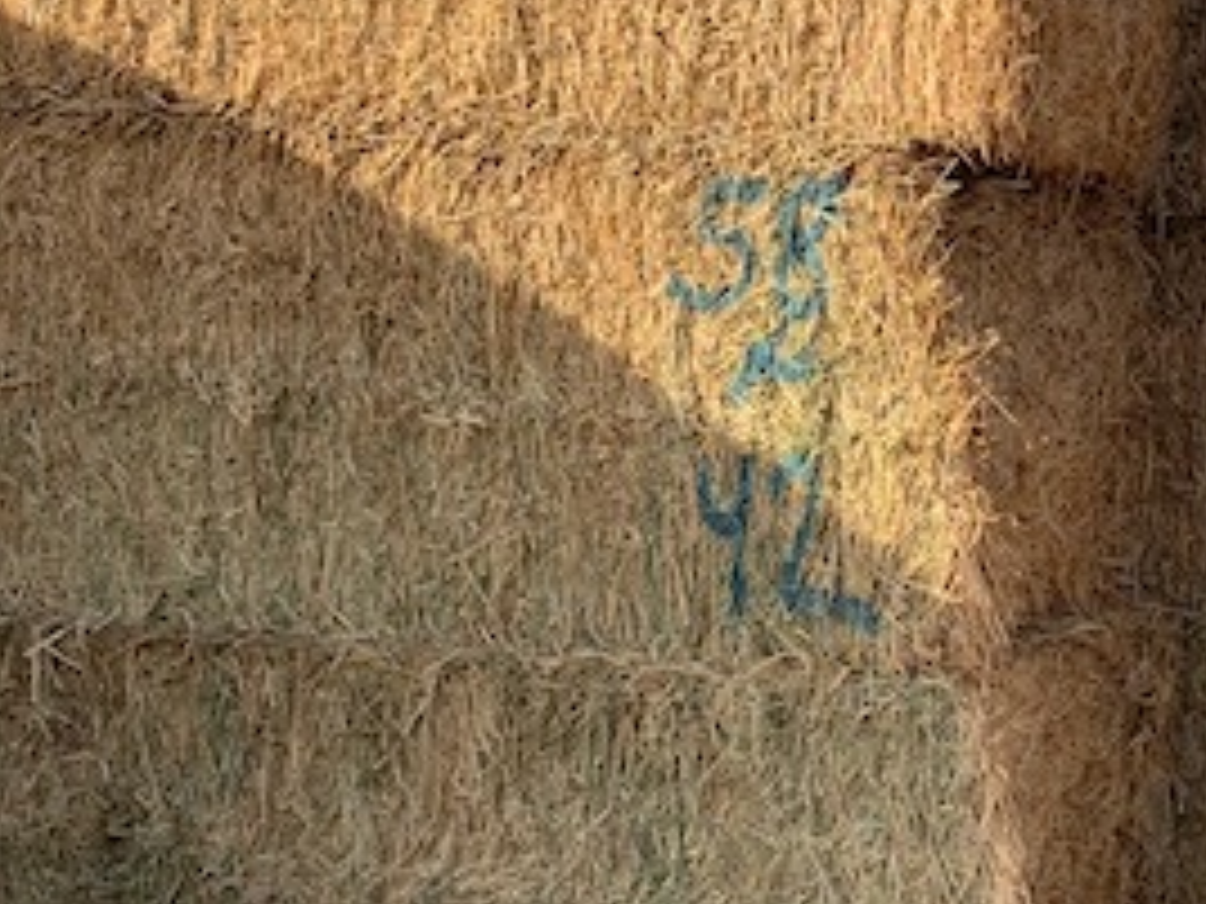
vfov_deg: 23.6
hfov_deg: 28.3
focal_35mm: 62
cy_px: 382
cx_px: 1336
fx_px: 2160
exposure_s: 1/1088
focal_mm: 4.25
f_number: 1.8
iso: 25
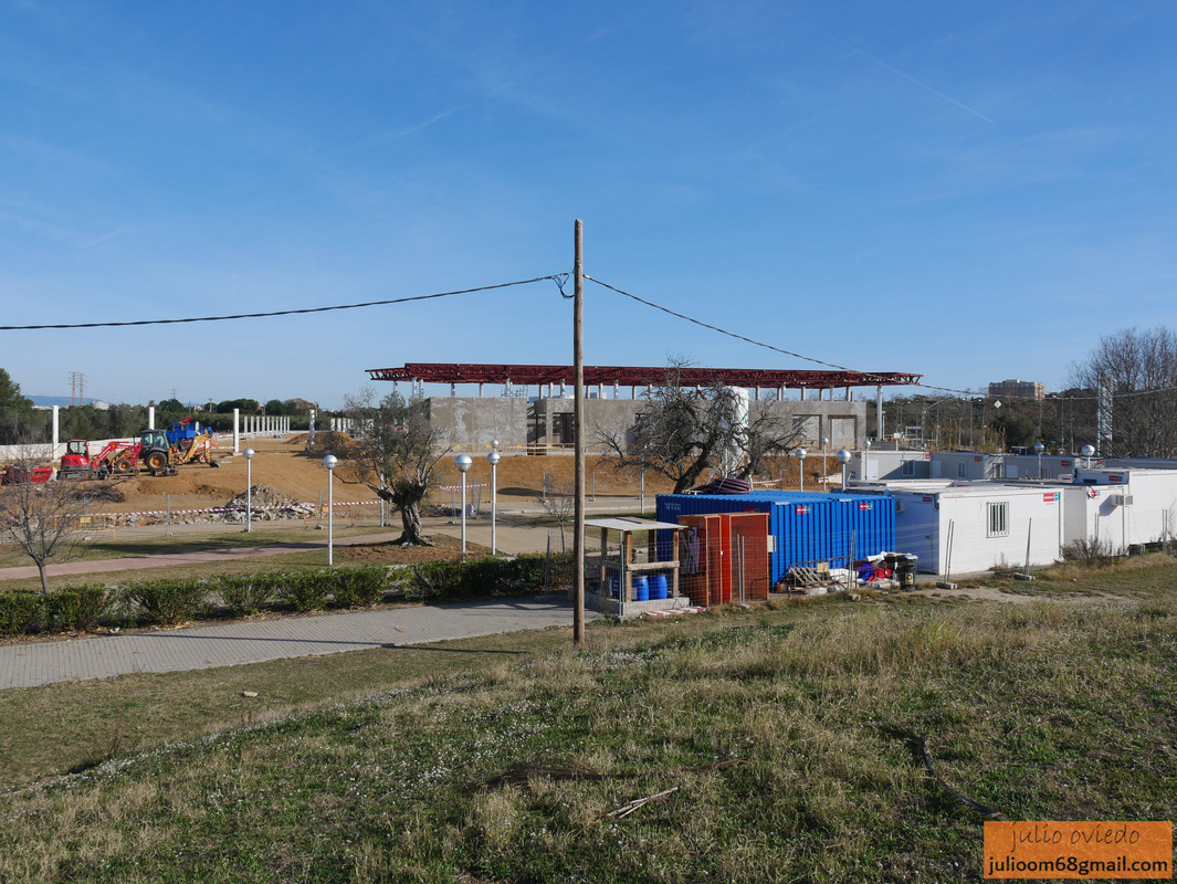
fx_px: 1021
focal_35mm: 30
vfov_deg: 46.8
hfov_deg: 59.9
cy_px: 442
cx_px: 588
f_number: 9
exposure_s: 1/500
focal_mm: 15
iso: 200
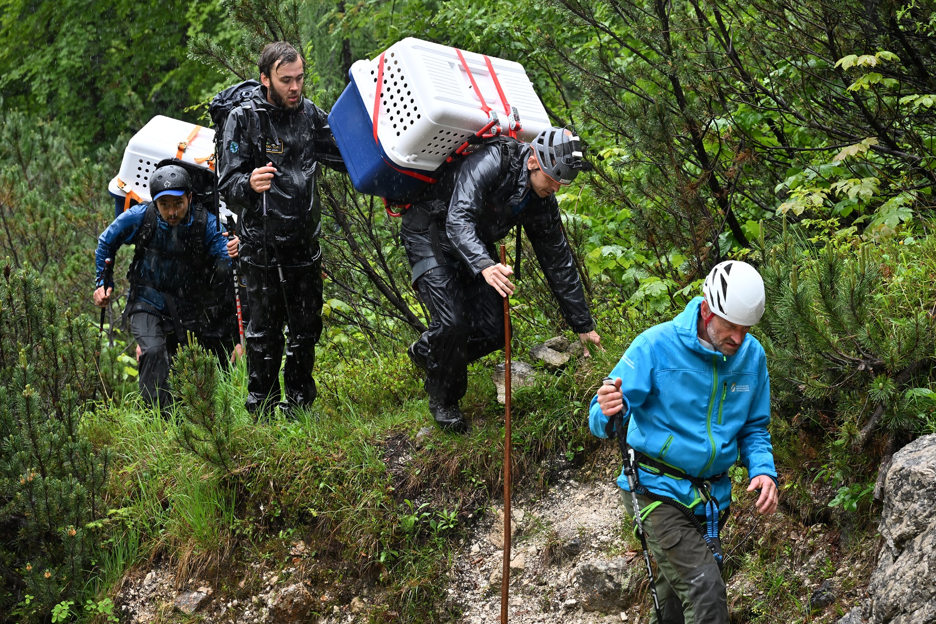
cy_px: 312
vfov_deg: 11.4
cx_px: 468
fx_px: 3120
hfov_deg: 17.1
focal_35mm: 120
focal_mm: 120
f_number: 7.1
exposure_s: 1/500
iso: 900
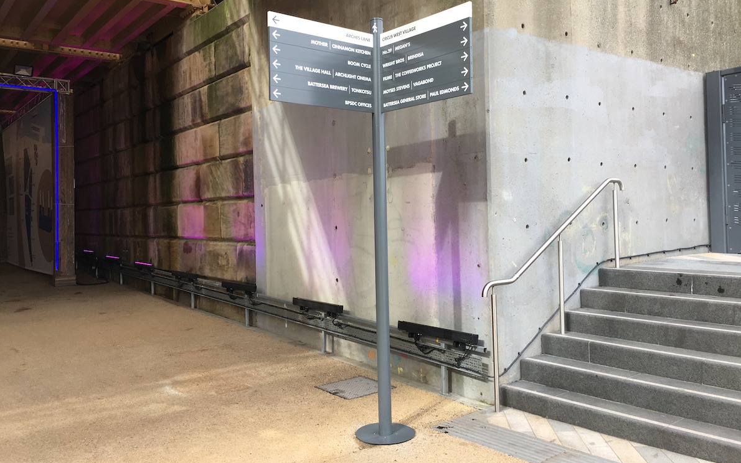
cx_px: 373
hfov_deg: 61.2
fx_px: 626
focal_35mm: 31
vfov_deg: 40.6
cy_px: 208
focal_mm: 4.15
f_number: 2.2
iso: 25
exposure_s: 1/182
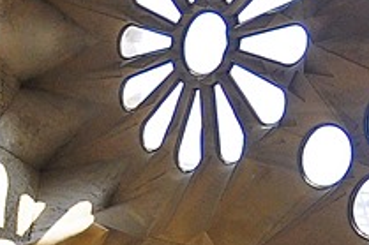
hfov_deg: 14.9
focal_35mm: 110
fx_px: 1127
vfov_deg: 12.2
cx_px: -388
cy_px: 282
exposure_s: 1/200
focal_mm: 10
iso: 640
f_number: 8
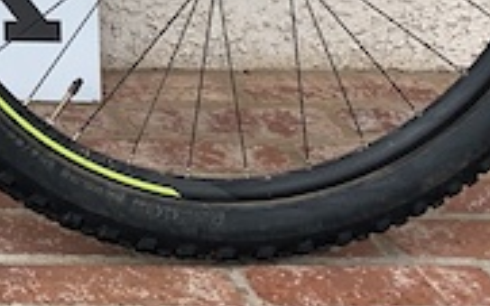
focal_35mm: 122
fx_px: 1629
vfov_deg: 10.0
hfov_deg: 14.9
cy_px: -282
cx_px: -395
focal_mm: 4.25
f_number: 1.8
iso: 25
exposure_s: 1/122
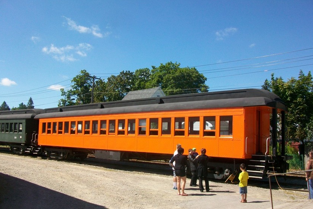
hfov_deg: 55.8
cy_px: 112
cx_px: 156
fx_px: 296
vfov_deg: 38.9
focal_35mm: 34
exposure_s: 1/250
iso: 64
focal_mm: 5.7
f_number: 5.5
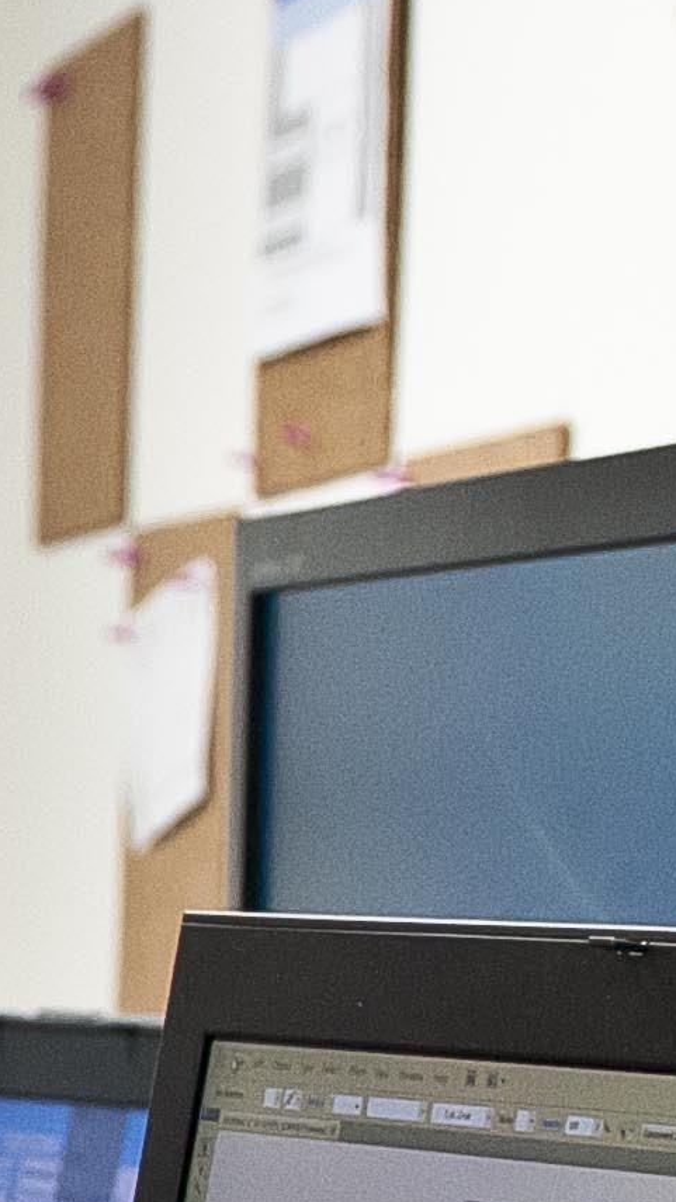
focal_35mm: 189
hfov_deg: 5.8
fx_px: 6022
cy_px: 1400
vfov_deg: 11.2
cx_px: -1578
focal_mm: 24
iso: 800
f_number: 4
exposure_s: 1/60
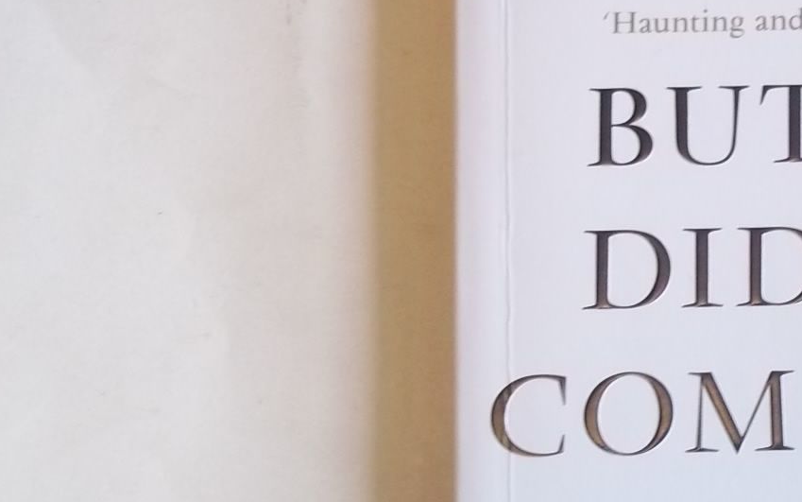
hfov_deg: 21.5
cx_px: 851
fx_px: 2011
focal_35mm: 92
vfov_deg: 14.1
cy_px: 427
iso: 160
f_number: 3.1
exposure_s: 1/25
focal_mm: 6.5
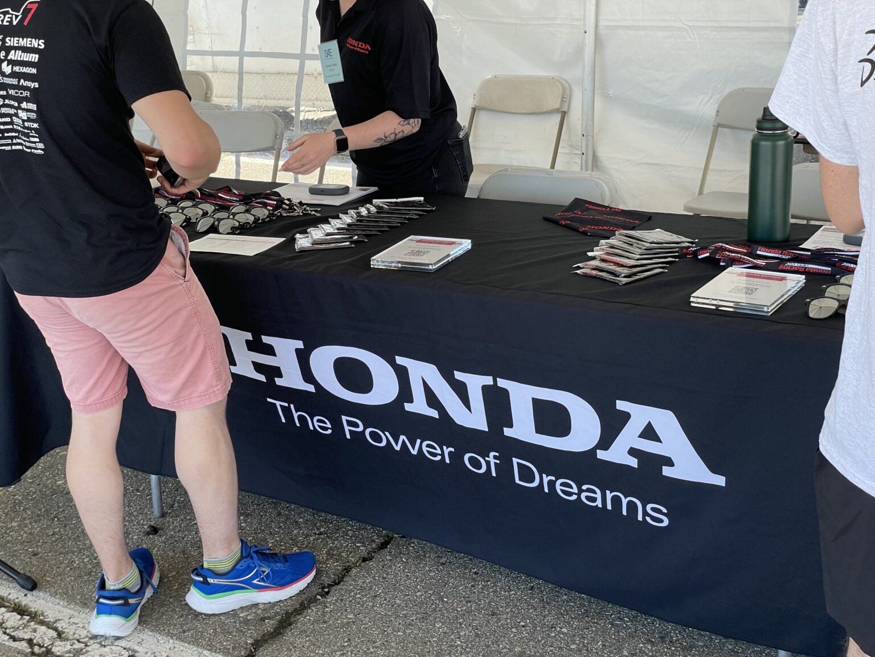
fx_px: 1314
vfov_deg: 28.0
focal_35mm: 52
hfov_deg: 36.8
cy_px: 328
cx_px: 438
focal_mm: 6
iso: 25
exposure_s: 1/222
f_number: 2
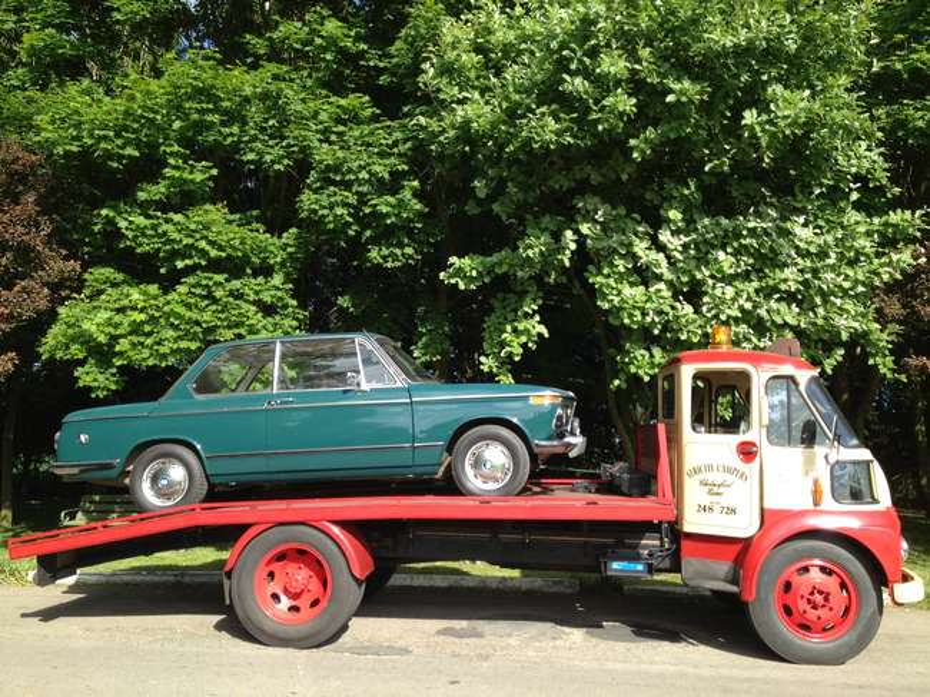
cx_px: 465
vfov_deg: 40.7
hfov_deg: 52.6
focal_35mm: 35
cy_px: 348
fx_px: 940
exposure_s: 1/681
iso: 50
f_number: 2.4
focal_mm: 4.28
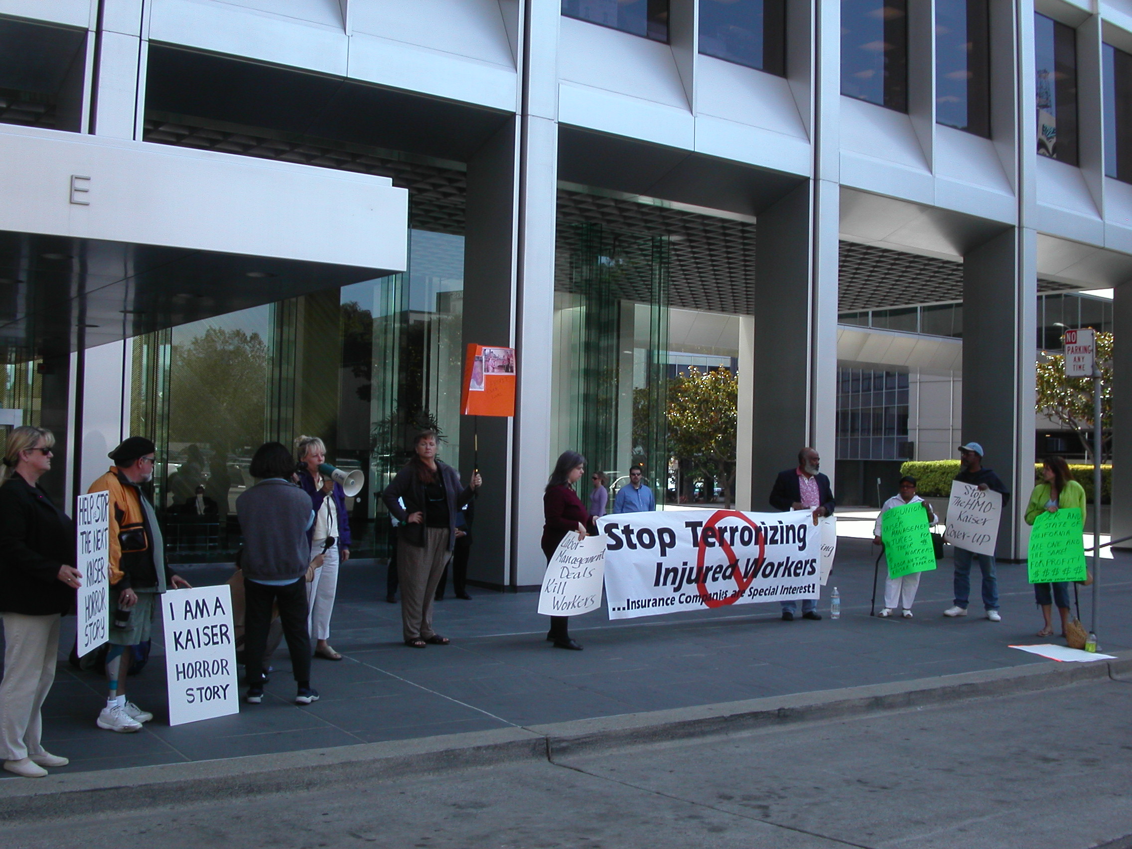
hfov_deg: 49.0
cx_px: 566
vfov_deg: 37.7
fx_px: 1243
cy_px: 424
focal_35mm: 38
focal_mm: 7.8
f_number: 8
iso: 100
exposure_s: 1/90
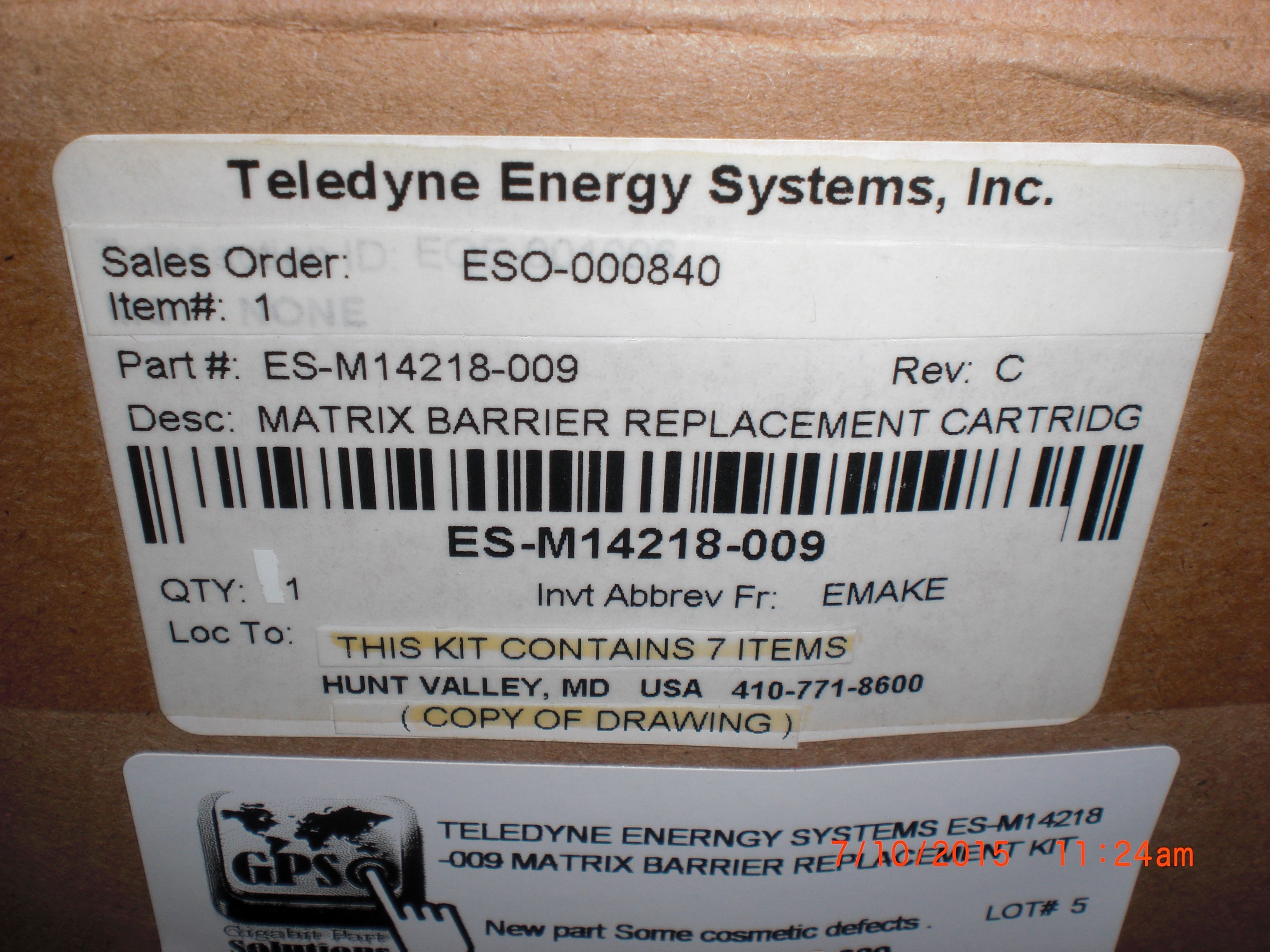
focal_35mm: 38
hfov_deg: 49.0
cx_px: 635
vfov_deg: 37.7
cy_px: 476
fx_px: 1394
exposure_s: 1/60
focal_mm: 6.3
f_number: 5.6
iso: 64
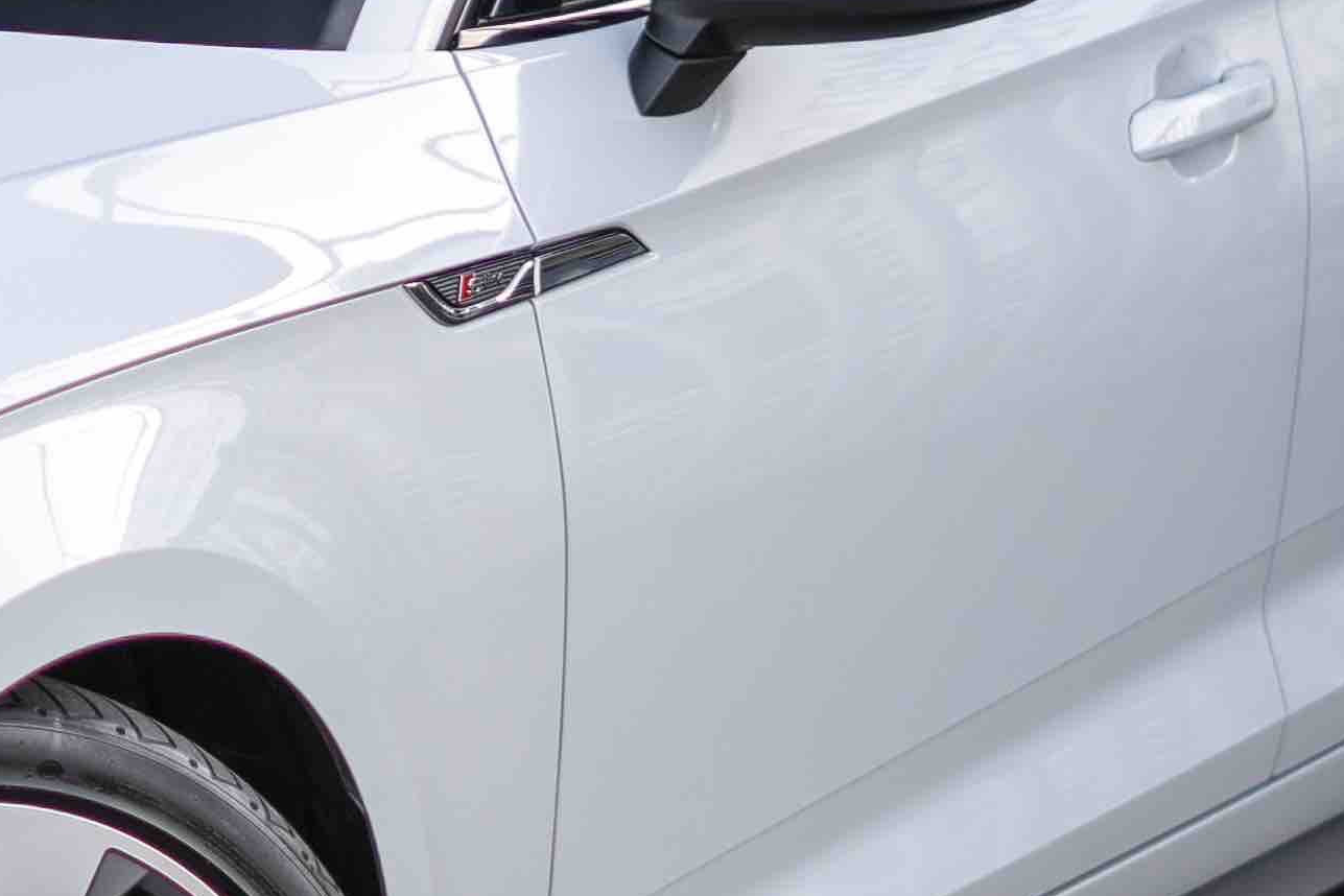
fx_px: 8661
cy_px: 30
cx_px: -397
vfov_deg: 5.9
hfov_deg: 8.7
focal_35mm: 232
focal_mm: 50
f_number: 1.8
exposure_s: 1/800
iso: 100
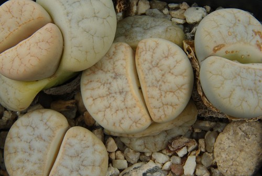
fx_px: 765
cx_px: 131
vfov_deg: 13.1
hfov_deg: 19.4
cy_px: 88
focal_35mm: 105
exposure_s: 1
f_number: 38
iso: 100
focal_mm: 70
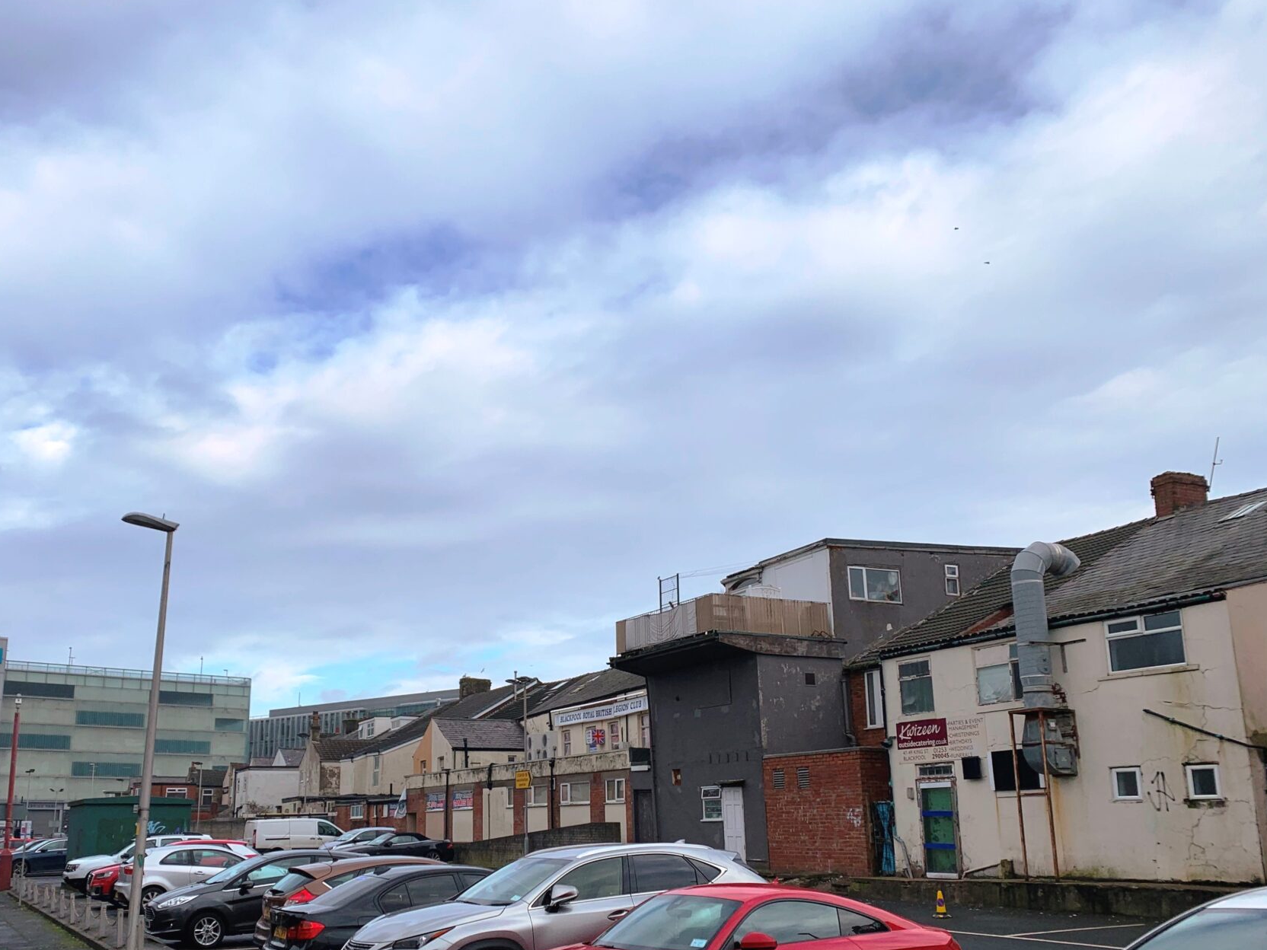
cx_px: 520
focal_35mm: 32
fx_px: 1171
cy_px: 579
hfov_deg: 56.5
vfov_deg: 43.9
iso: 25
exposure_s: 1/1748
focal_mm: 4.25
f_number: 1.8
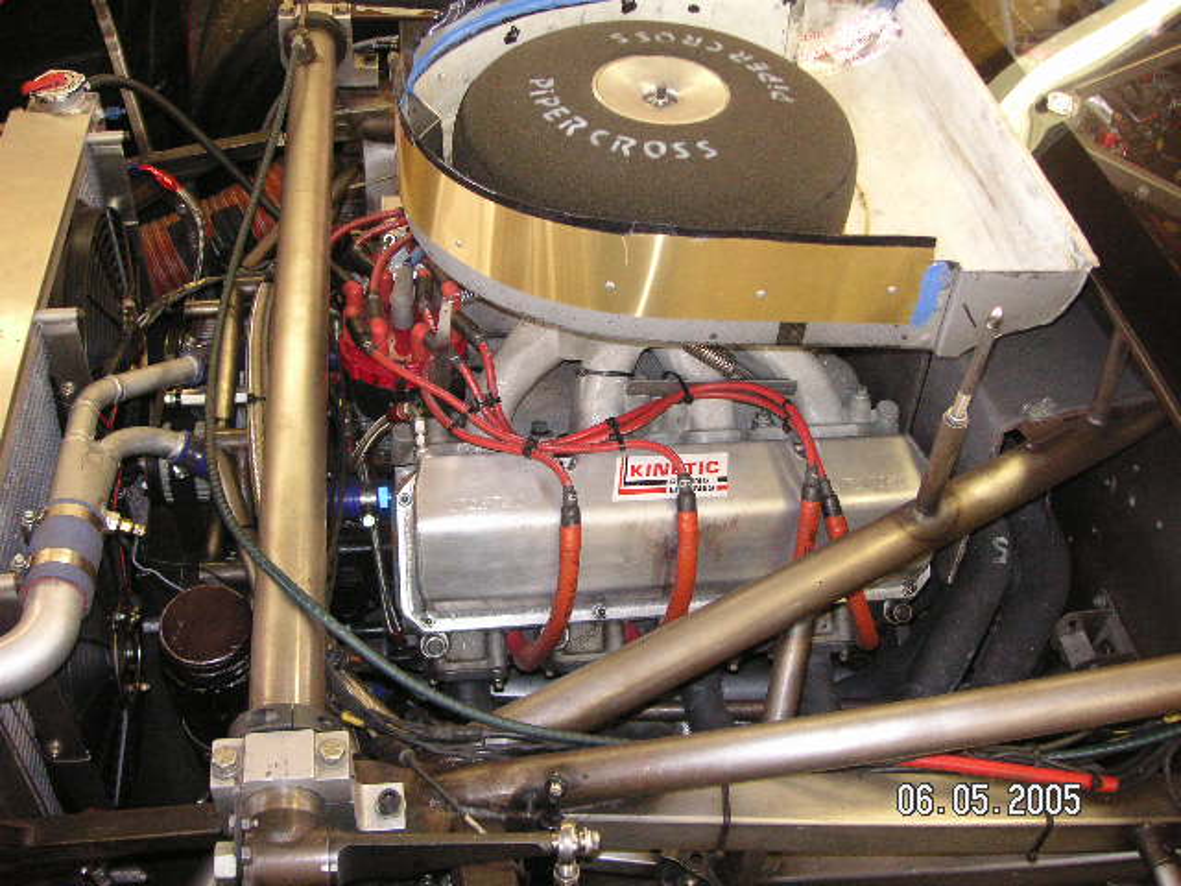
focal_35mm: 37
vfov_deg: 38.7
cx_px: 590
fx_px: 1262
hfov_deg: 50.1
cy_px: 443
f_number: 2.8
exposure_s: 1/45
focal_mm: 6.1
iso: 160
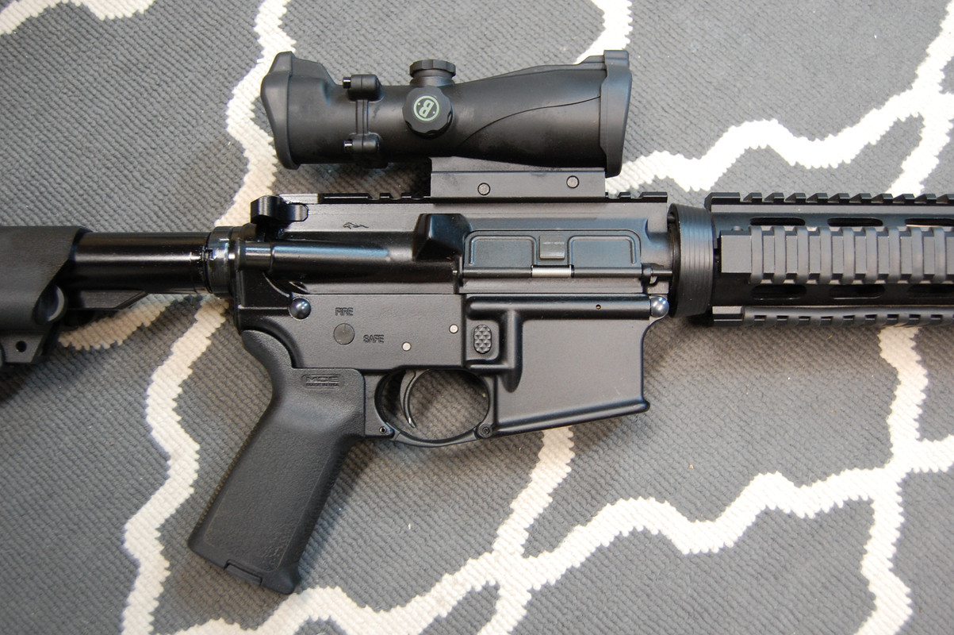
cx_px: 477
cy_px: 318
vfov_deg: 34.2
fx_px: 1033
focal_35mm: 39
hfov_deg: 49.6
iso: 800
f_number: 4
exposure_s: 1/13
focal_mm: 26
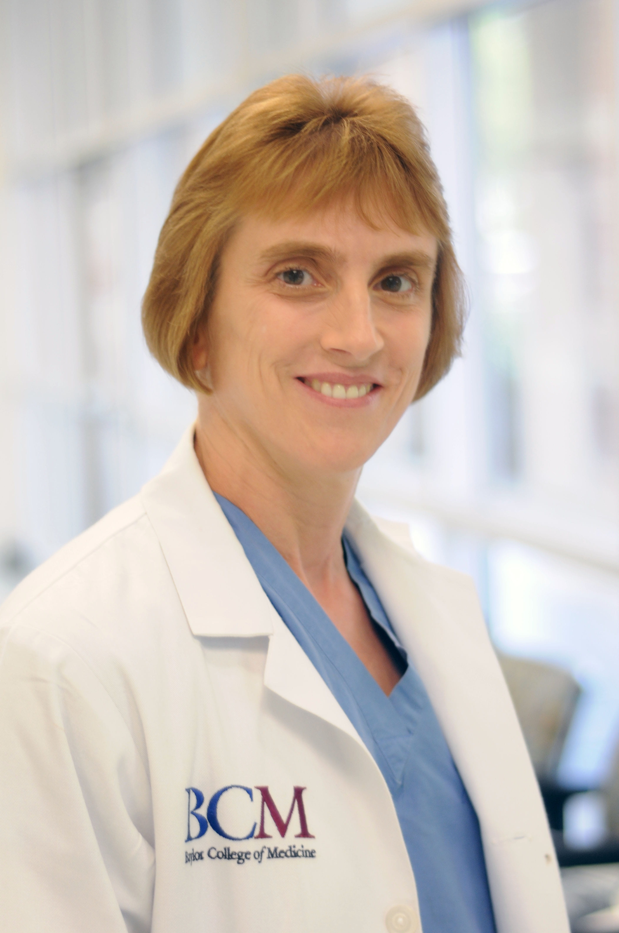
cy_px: 466
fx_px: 1940
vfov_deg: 27.0
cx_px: 310
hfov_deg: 18.1
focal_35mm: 75
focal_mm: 50
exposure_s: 1/100
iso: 250
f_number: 1.8
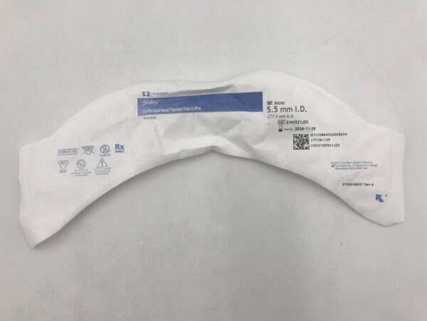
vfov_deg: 49.7
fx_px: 345
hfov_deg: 63.4
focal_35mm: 28
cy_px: 160
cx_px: 214
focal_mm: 3.99
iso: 20
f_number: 1.8
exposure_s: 1/348
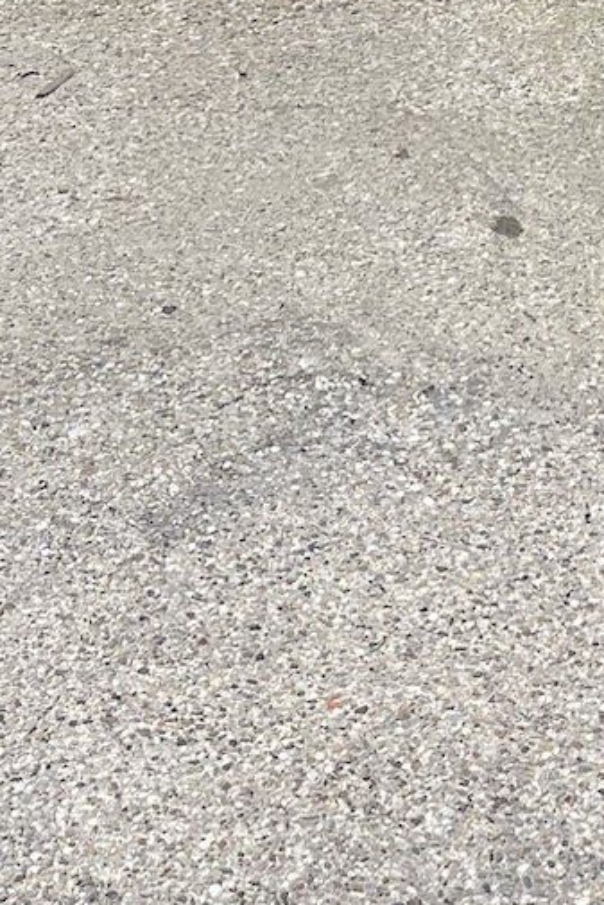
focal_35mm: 107
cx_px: 760
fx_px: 2691
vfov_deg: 17.4
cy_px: -400
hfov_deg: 12.5
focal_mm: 5.1
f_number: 1.6
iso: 32
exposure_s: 1/874
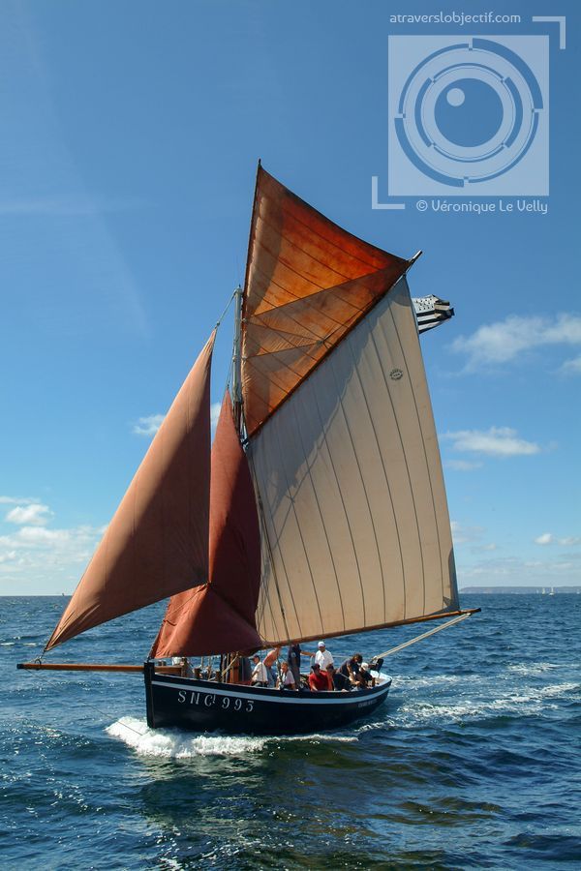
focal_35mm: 32
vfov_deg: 59.5
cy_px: 436
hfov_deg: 41.7
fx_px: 763
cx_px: 290
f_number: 11
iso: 100
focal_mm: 21
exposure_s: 1/125
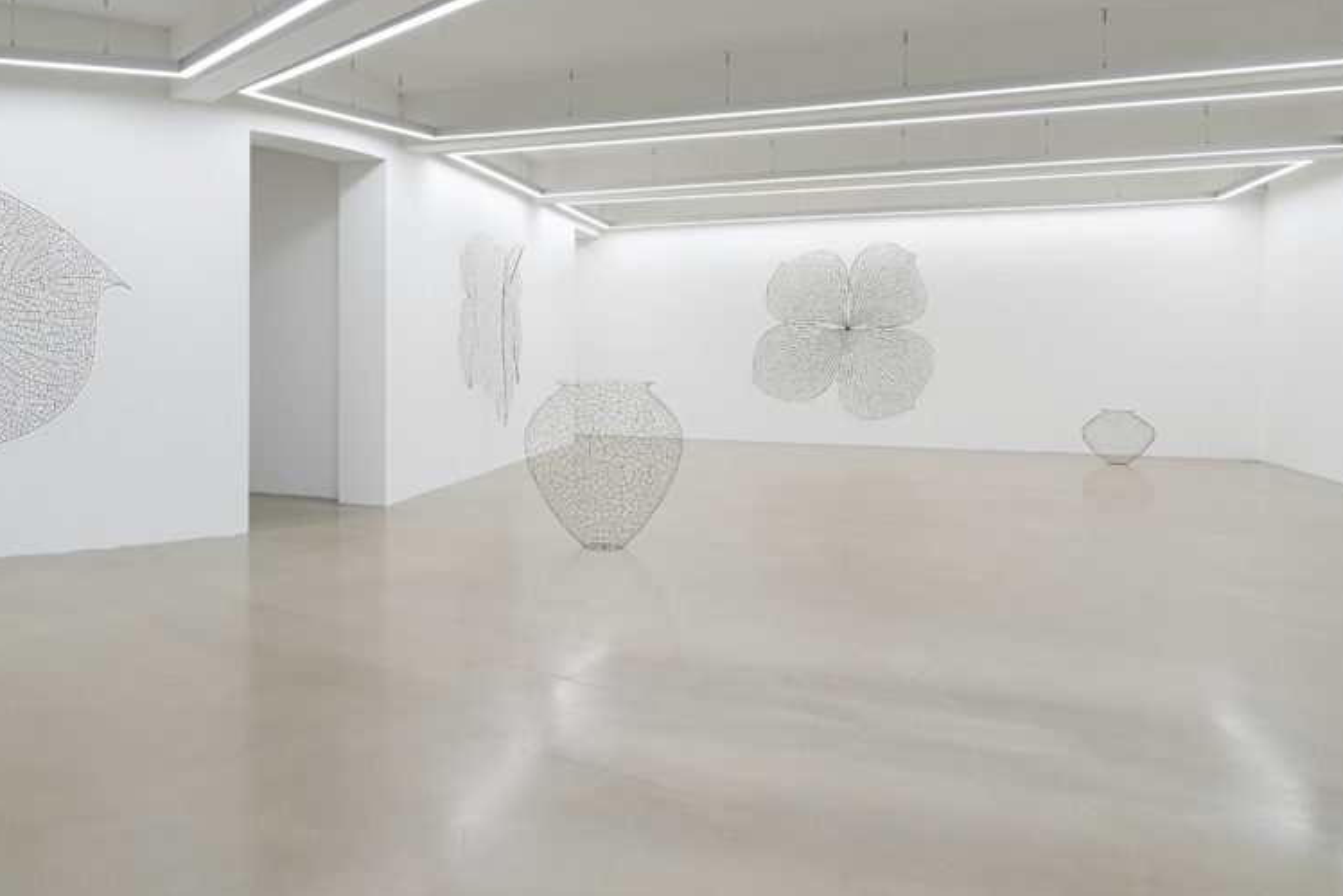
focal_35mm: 26
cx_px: 479
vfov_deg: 49.1
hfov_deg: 68.0
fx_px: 970
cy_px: 337
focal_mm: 19
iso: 200
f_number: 6.3
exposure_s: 1/20
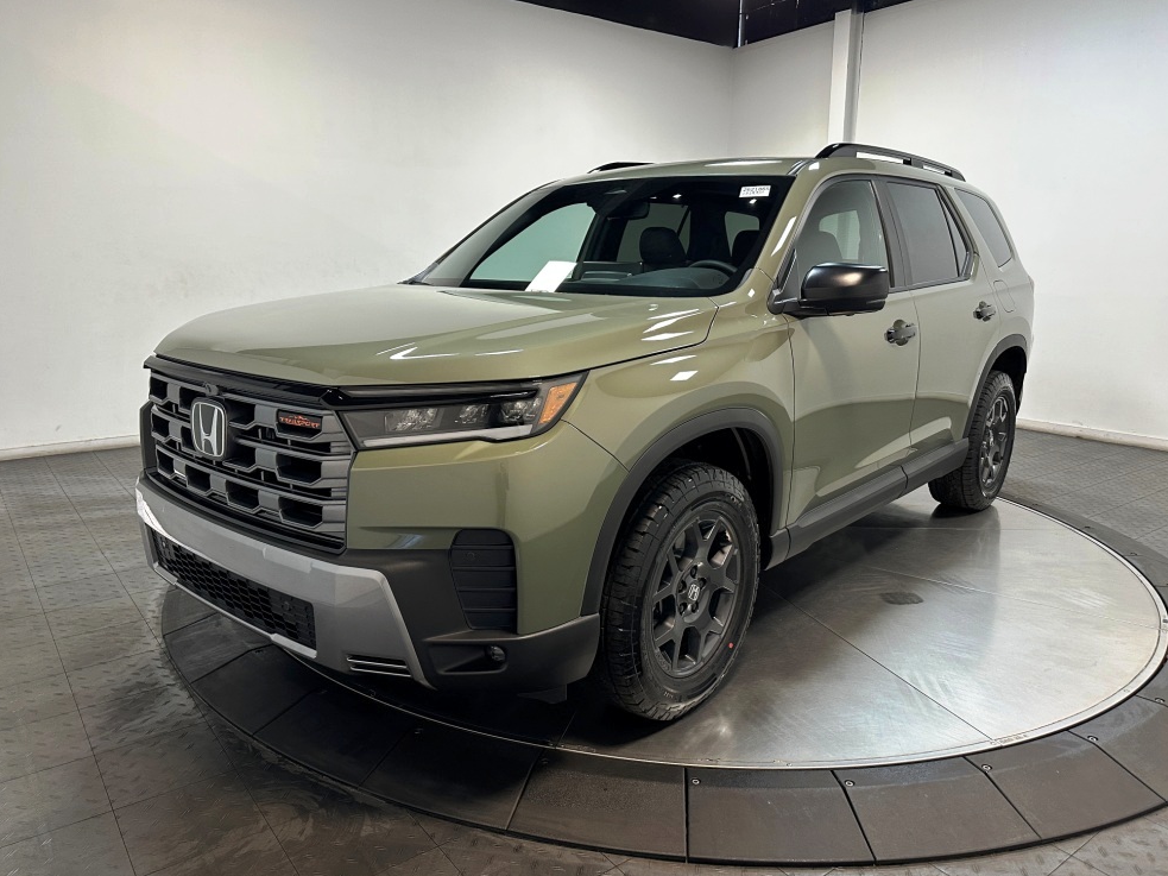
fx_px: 843
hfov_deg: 69.4
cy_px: 428
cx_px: 567
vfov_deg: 54.9
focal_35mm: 25
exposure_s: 1/60
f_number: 1.78
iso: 320
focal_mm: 6.86
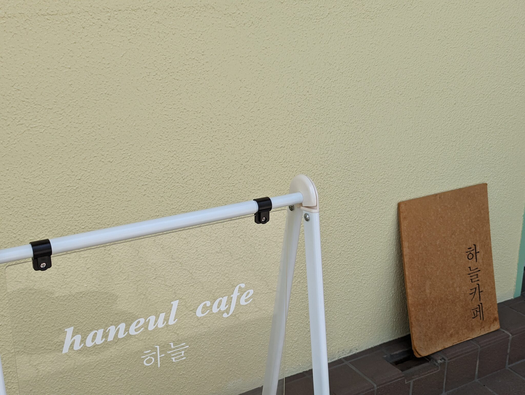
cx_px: 262
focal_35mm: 48
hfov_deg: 39.6
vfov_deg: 30.3
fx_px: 729
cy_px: 198
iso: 58
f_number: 1.85
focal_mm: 6.81
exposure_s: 1/791
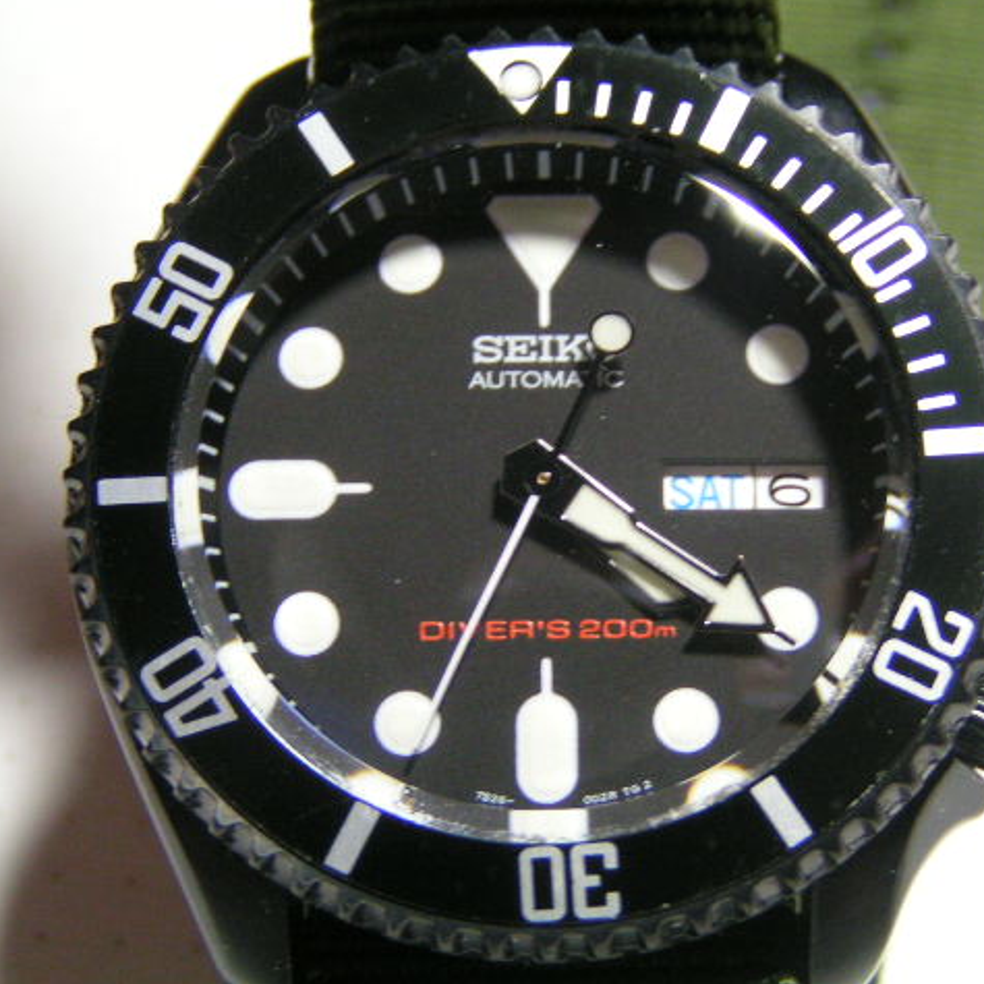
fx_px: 2412
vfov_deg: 23.1
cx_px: 580
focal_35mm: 75
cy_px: 489
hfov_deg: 23.0
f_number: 3.2
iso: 200
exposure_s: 1/40
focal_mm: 9.7
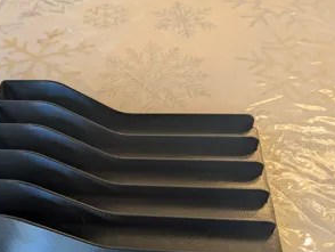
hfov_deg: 53.2
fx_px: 329
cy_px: 169
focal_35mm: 34
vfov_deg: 41.3
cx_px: 120
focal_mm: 5.43
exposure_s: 1/40
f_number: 1.89
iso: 43
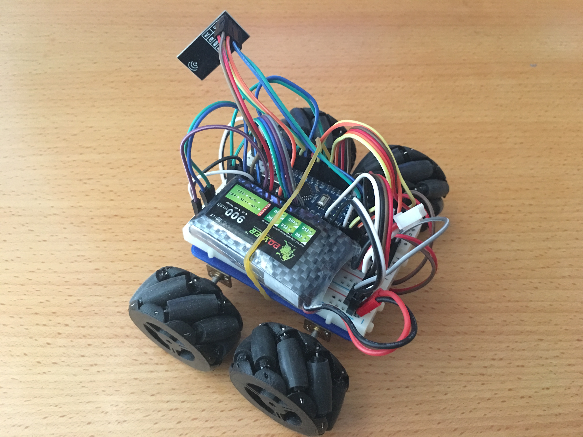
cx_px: 292
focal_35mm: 29
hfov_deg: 61.7
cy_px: 218
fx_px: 488
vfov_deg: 48.2
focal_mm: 4.15
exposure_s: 1/8
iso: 160
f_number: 2.2
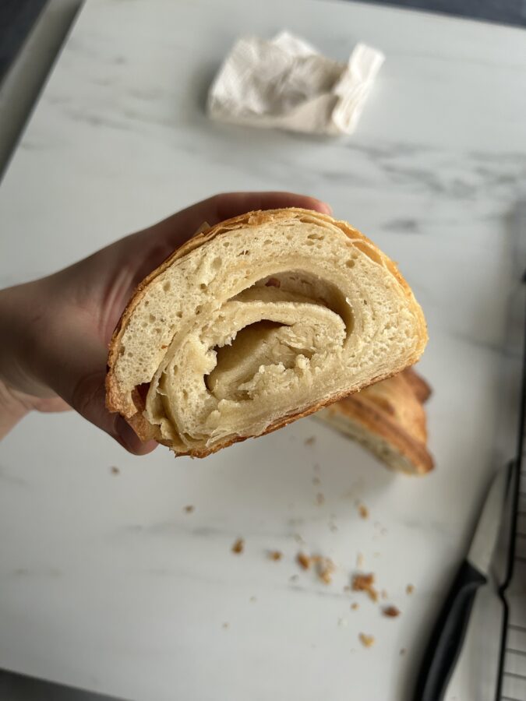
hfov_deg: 53.1
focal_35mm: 26
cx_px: 263
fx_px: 527
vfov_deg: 67.3
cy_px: 350
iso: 125
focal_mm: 5.7
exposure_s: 1/88
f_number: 1.5
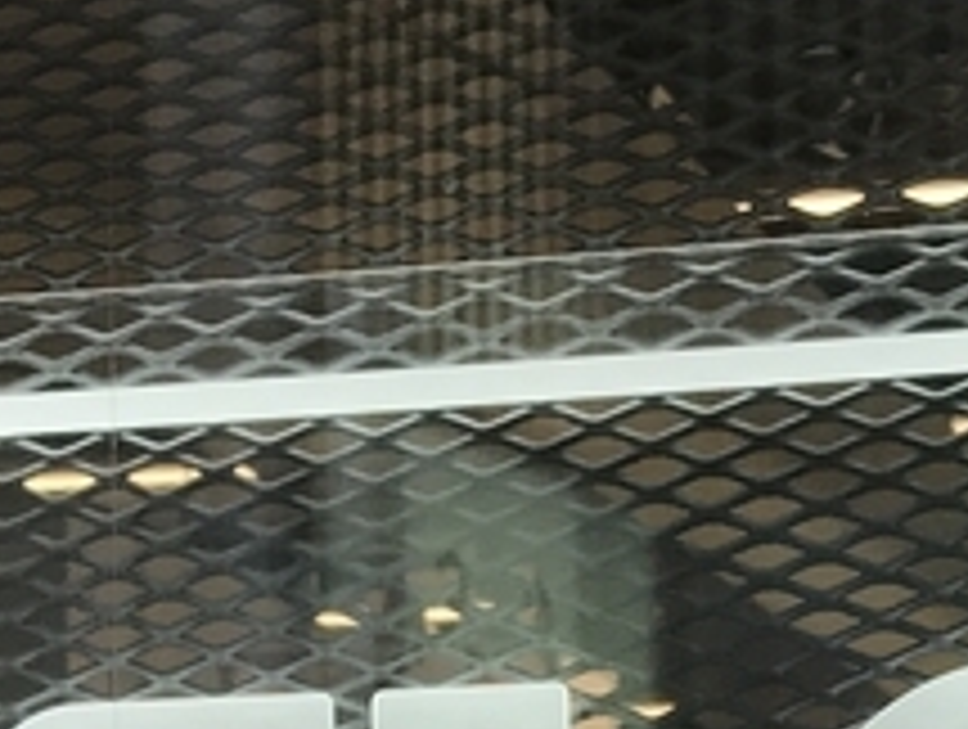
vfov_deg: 9.0
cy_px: 1426
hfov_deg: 12.6
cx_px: 729
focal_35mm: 156
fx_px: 4370
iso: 20
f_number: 1.8
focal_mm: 3.99
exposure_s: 1/287
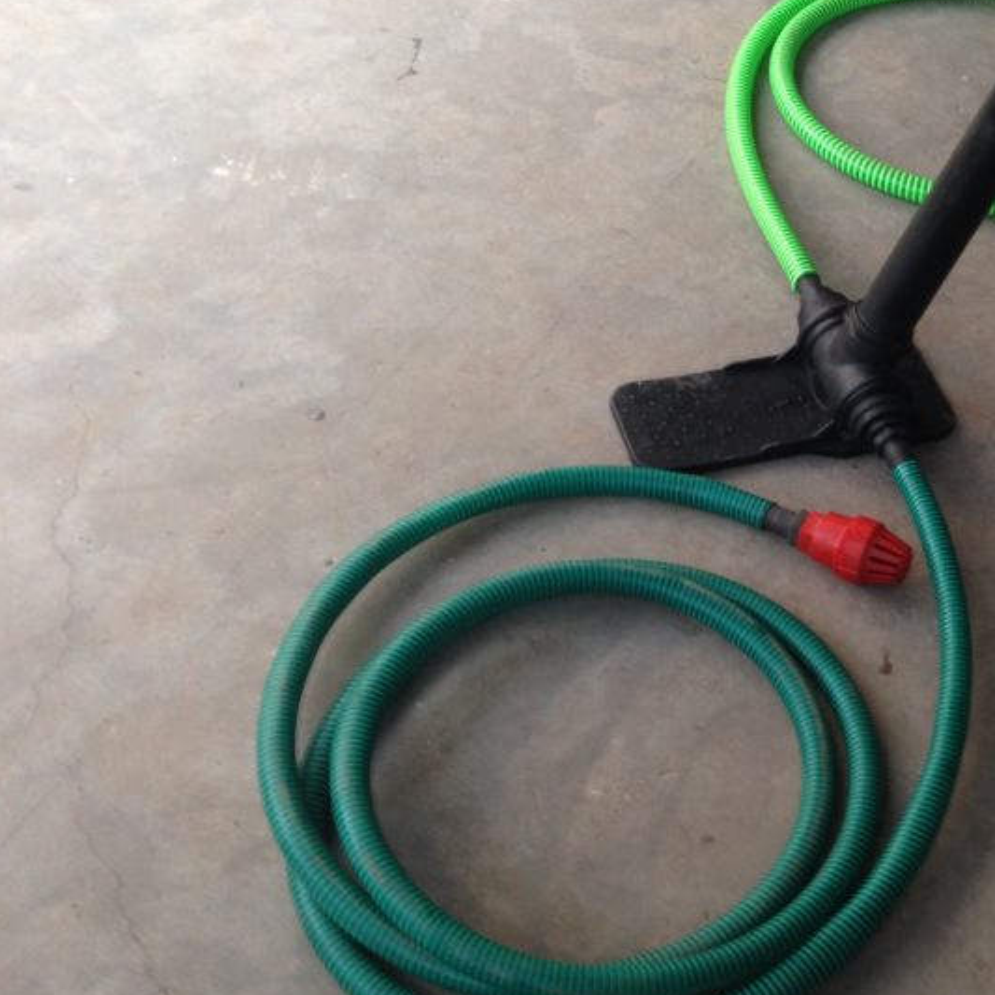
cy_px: 422
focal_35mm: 56
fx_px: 1821
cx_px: 950
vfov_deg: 30.5
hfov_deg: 29.0
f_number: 2.4
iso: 80
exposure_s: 1/20
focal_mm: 4.12
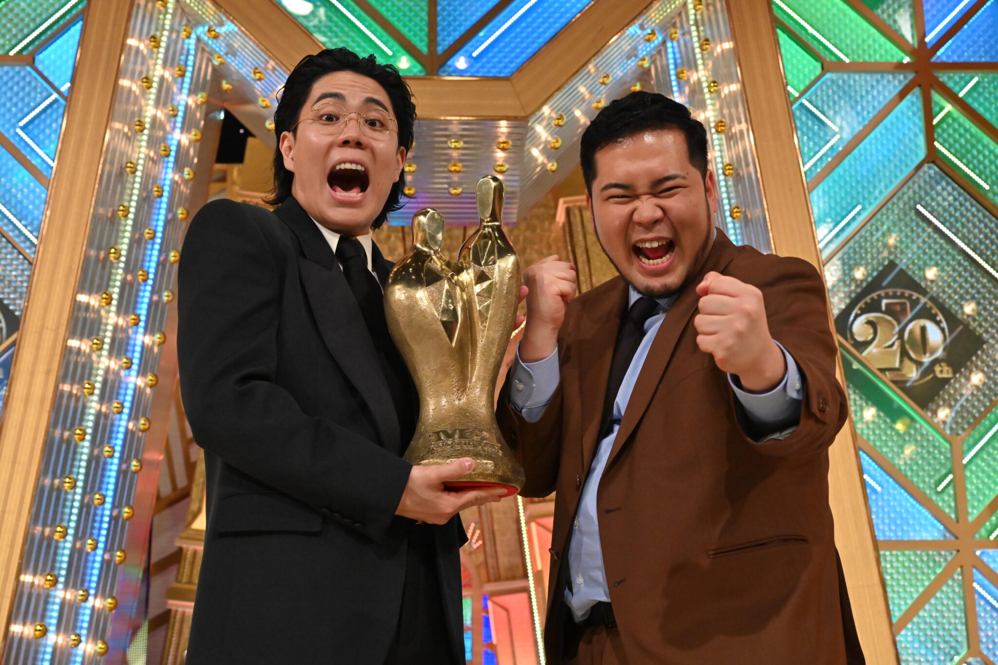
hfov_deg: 34.5
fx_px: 1608
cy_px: 332
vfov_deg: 23.4
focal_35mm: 58
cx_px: 499
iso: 5000
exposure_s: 1/500
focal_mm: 58
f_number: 9
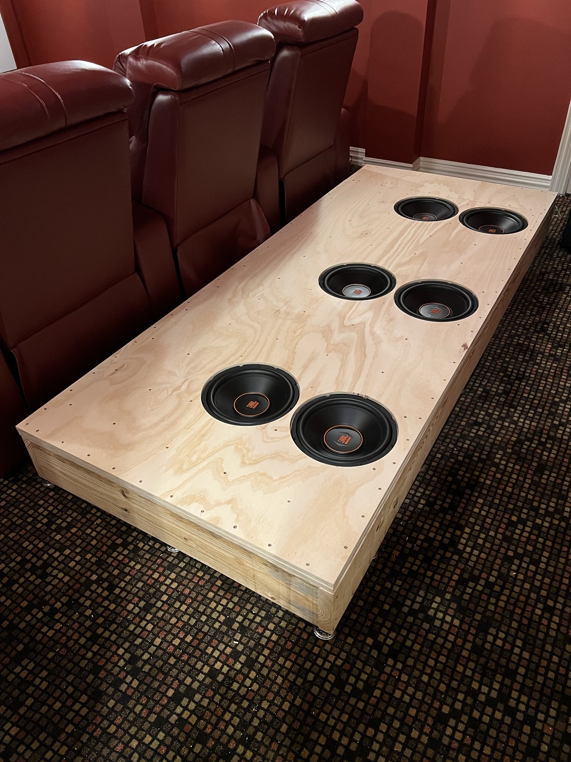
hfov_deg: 53.1
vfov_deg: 67.3
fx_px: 572
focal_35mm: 26
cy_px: 381
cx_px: 286
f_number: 1.5
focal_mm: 5.7
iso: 500
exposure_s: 1/40
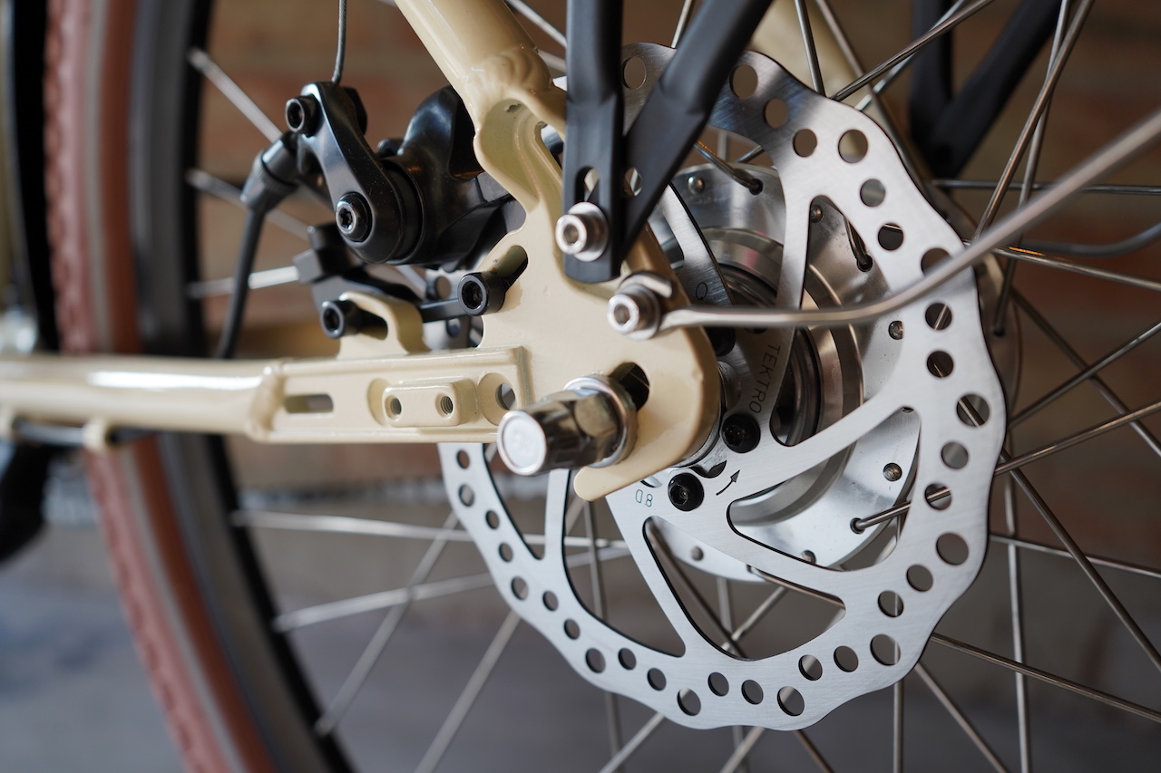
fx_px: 1161
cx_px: 580
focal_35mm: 36
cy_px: 386
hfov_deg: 53.1
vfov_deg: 36.9
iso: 200
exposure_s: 1/60
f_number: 4
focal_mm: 36
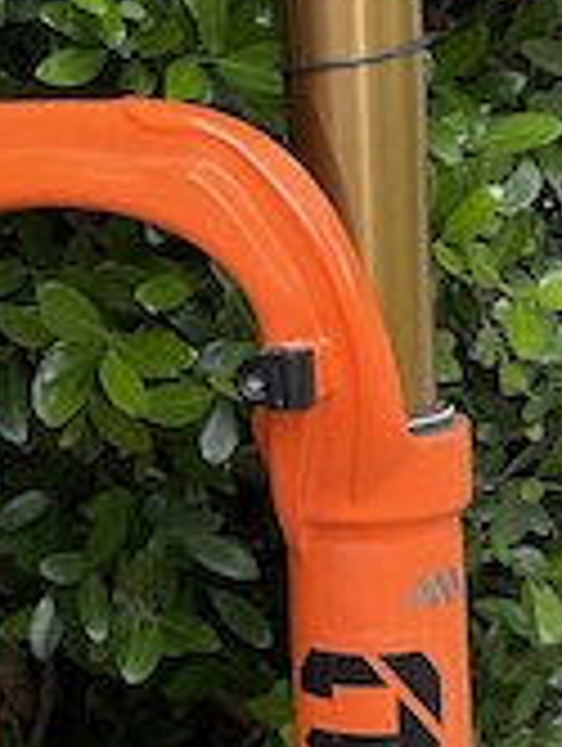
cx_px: 292
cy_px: 364
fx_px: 2699
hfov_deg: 11.9
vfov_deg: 15.7
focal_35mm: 125
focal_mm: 4.2
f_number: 1.6
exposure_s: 1/60
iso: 160
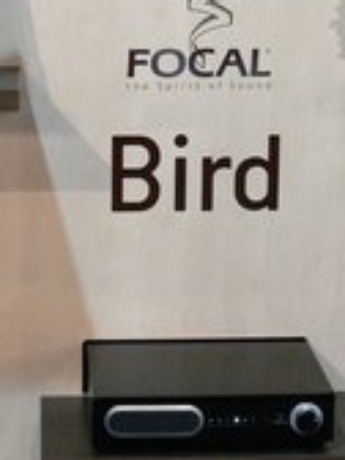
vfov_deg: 17.6
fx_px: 1475
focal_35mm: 111
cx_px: 148
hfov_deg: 13.3
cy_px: 84
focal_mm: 7.4
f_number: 2.8
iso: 200
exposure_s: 1/15
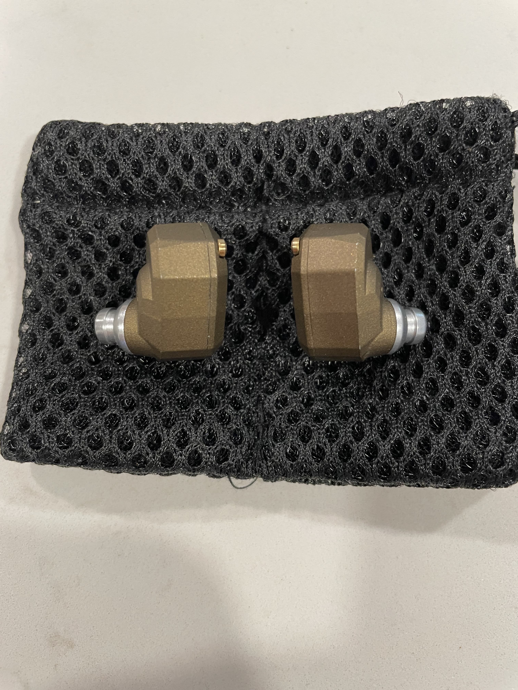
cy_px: 345
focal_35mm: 26
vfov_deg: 67.3
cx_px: 259
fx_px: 519
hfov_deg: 53.1
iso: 200
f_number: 1.6
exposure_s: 1/60
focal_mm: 4.2
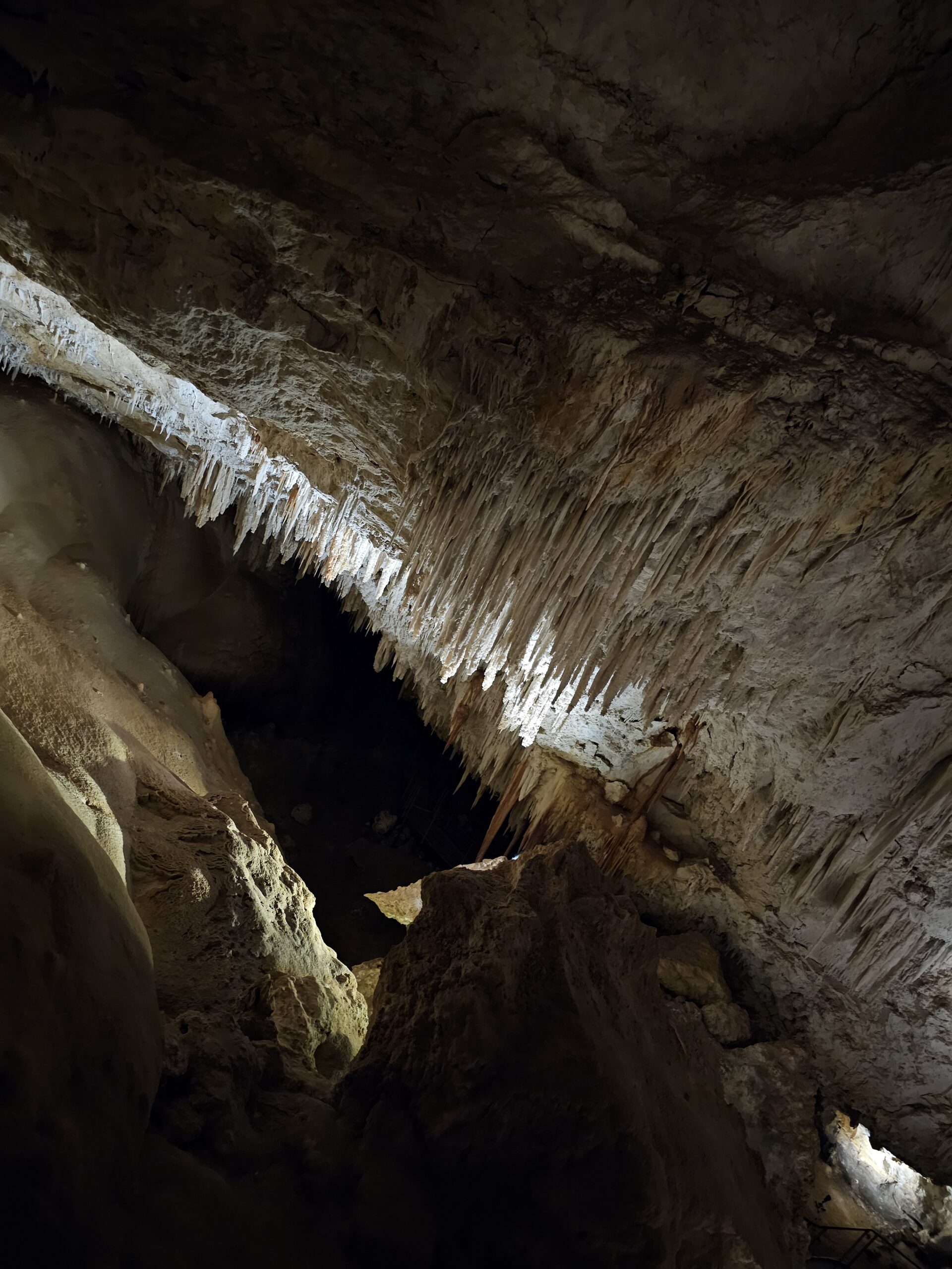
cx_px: 476
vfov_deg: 73.9
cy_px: 634
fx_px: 843
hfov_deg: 58.9
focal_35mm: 23
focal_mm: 6.3
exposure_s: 1/20
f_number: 1.7
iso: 1250
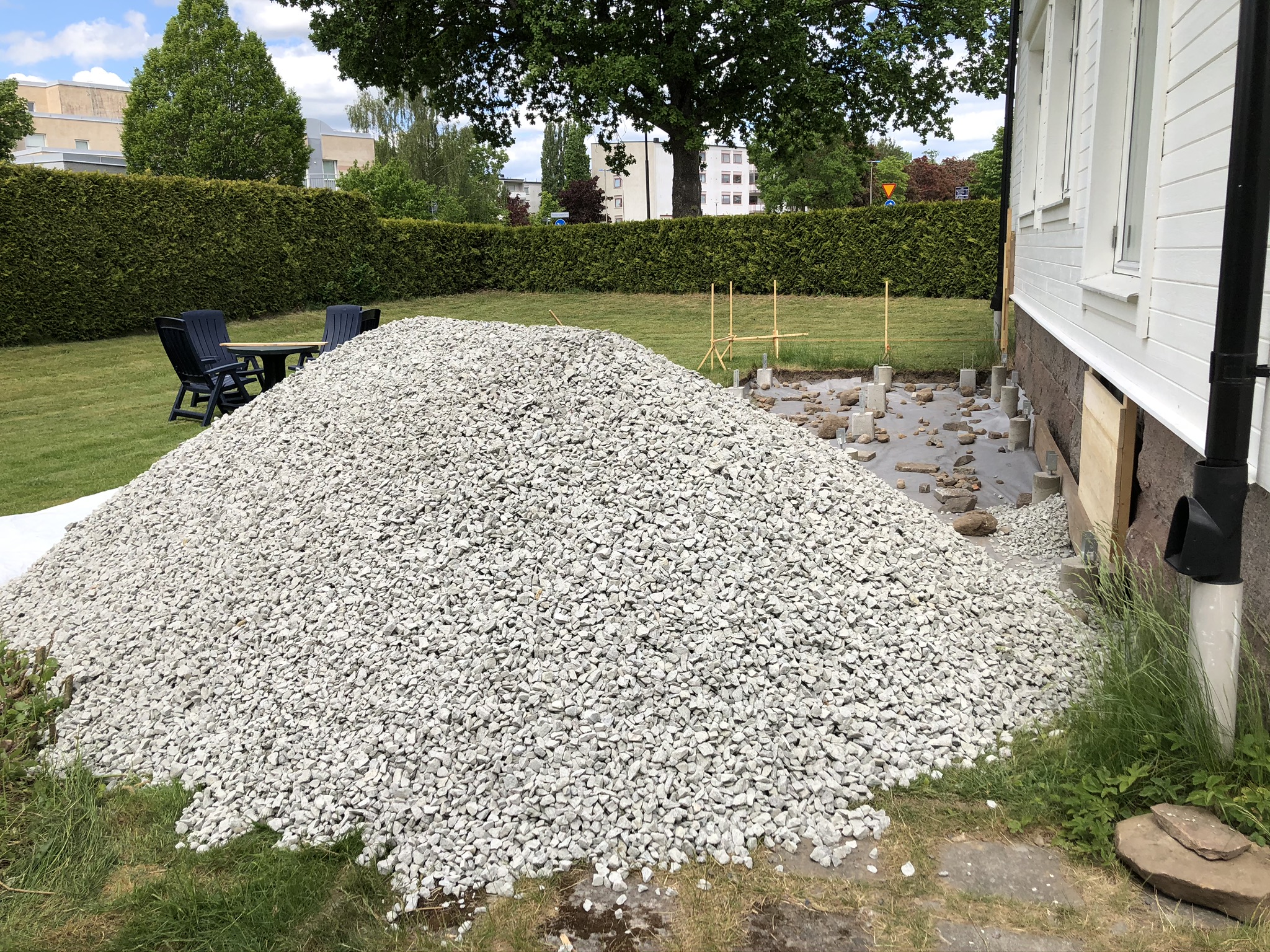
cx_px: 635
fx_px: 1027
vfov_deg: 49.7
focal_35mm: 28
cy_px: 476
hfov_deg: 63.4
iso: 20
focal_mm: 3.99
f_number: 1.8
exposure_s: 1/1116
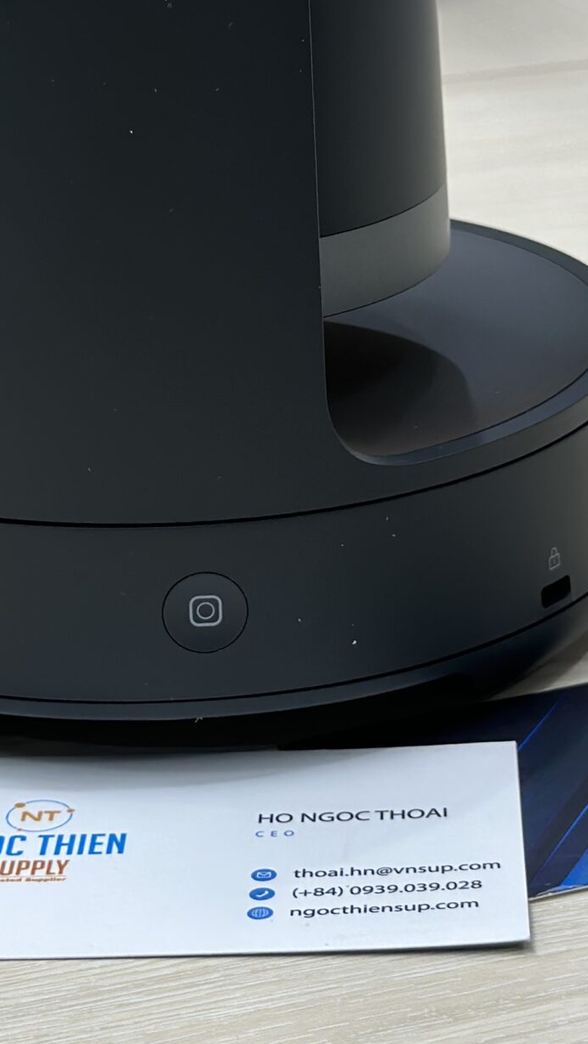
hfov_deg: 11.1
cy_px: 291
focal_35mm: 109
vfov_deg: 19.5
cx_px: 312
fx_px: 3020
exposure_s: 1/100
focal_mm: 6.86
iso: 64
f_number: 1.78
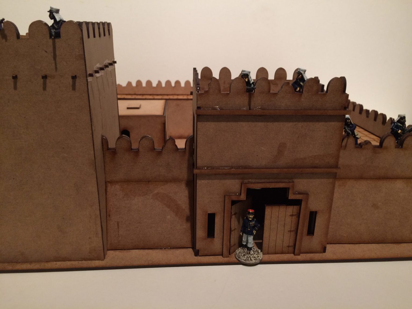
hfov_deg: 61.7
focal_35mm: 29
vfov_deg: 48.2
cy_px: 154
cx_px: 206
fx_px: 345
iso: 125
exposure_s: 1/33
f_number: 2.2
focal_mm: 4.15
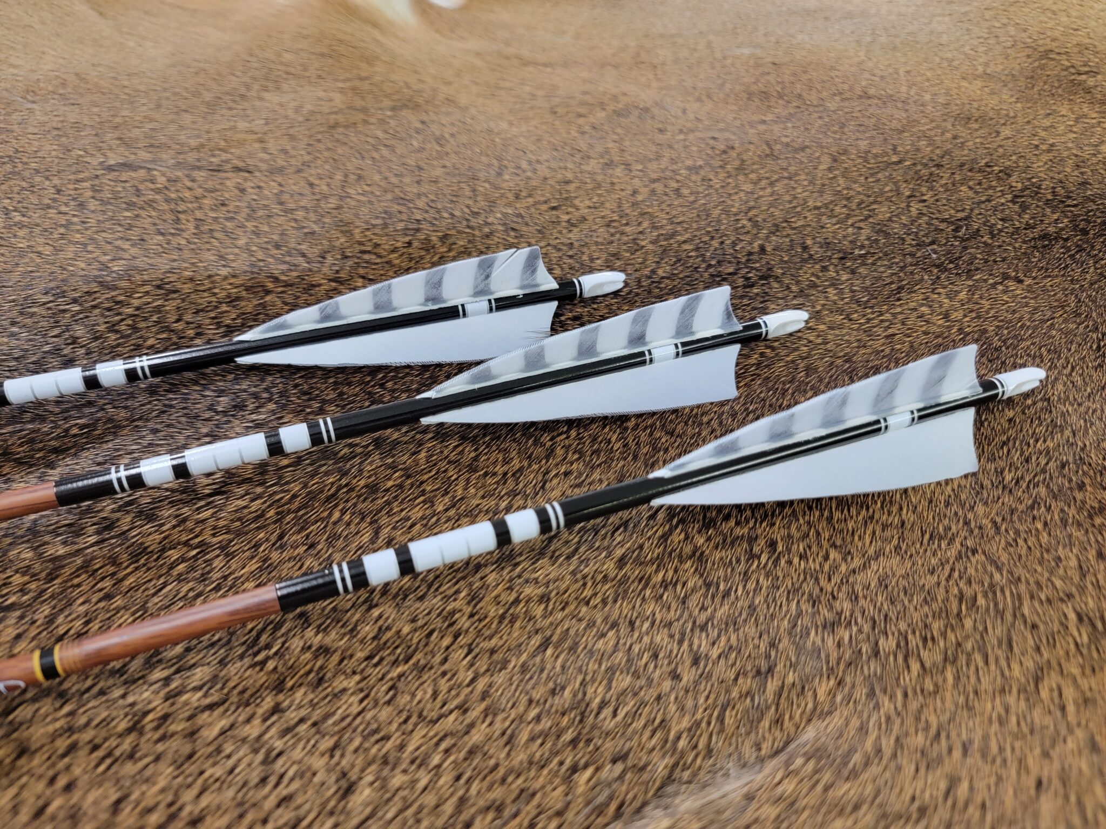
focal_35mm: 24
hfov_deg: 71.6
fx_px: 767
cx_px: 553
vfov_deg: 56.8
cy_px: 414
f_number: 1.8
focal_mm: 6.7
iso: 320
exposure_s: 1/120
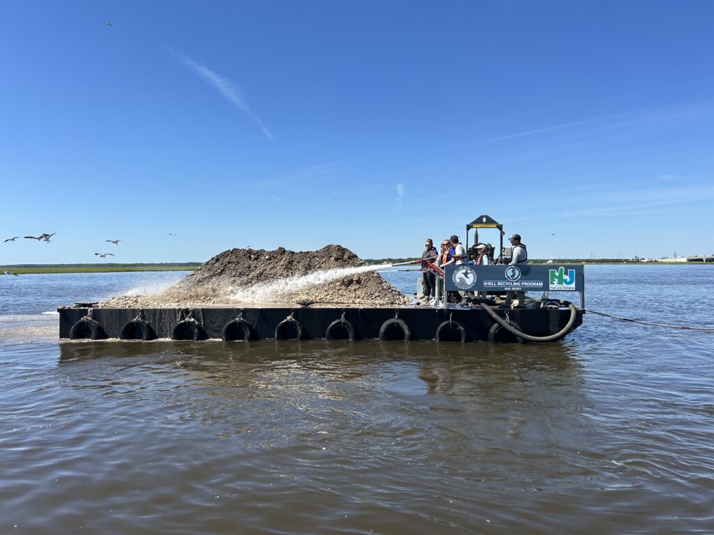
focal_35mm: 26
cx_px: 357
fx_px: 536
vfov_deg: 53.1
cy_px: 268
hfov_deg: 67.3
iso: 50
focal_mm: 5.7
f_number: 1.5
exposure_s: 1/4630
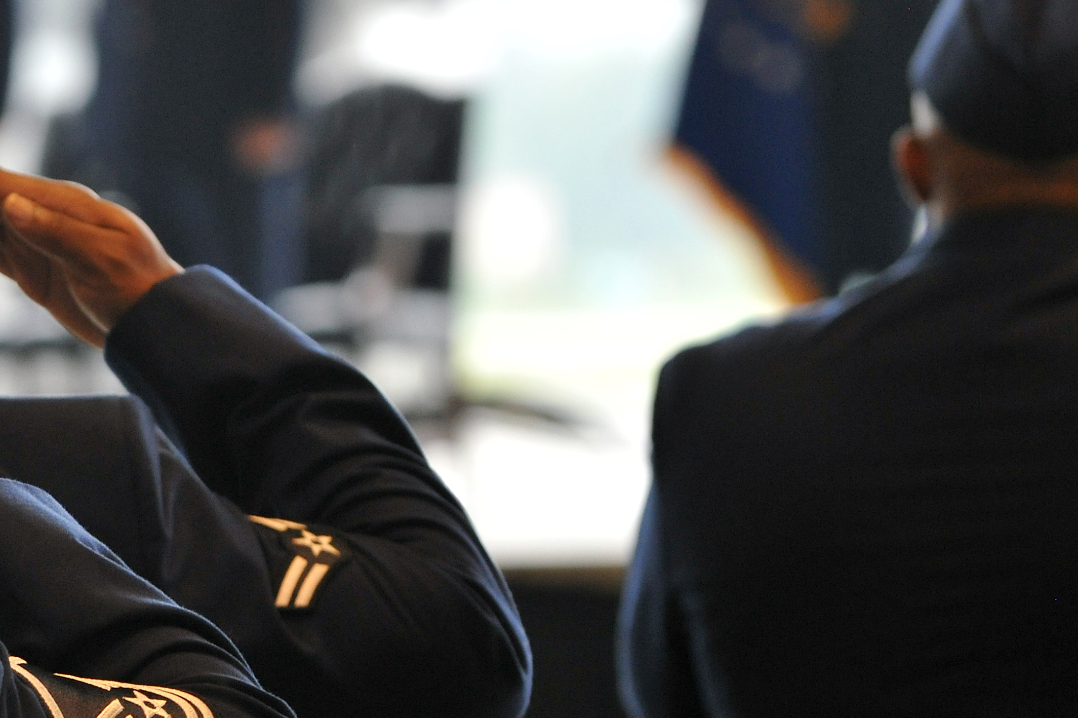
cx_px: -277
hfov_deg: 4.4
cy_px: 601
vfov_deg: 2.9
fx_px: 14102
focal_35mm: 471
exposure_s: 1/60
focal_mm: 170
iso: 800
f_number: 4.5
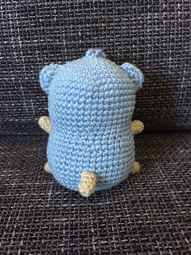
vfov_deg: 61.7
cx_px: 96
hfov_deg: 48.2
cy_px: 128
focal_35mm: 29
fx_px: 213
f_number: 2.2
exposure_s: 1/25
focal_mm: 4.15
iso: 320
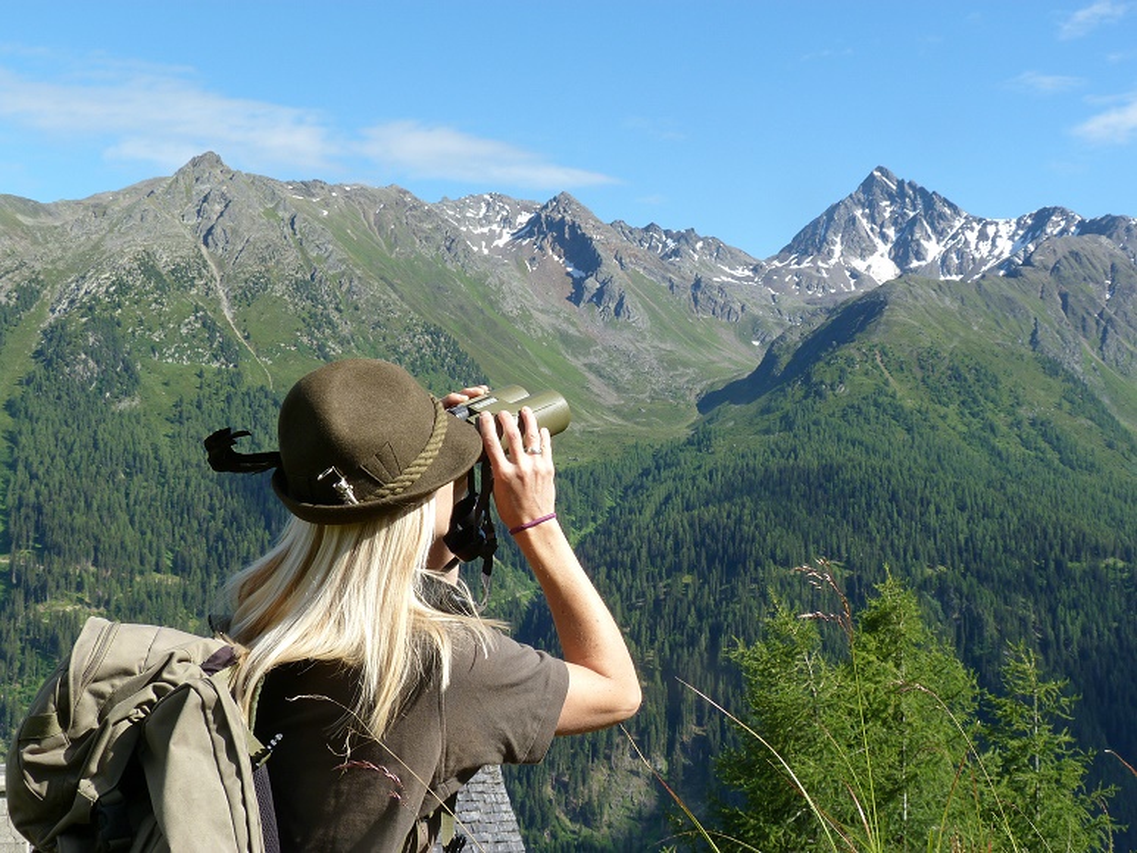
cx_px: 568
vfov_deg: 29.1
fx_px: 1643
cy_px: 426
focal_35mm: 50
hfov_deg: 38.2
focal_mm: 9
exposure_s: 1/160
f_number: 5.6
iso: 80
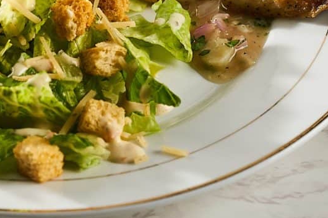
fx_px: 2113
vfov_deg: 5.9
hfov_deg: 8.9
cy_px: -55
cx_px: 56
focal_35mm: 232
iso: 500
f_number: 5.6
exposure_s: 1/200
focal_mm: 64
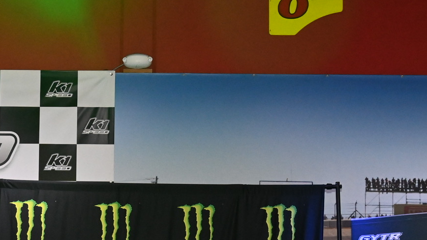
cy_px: 312
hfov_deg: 23.7
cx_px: 121
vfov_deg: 13.1
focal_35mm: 89
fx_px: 1008
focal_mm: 32
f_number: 5.6
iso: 10000
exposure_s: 1/160
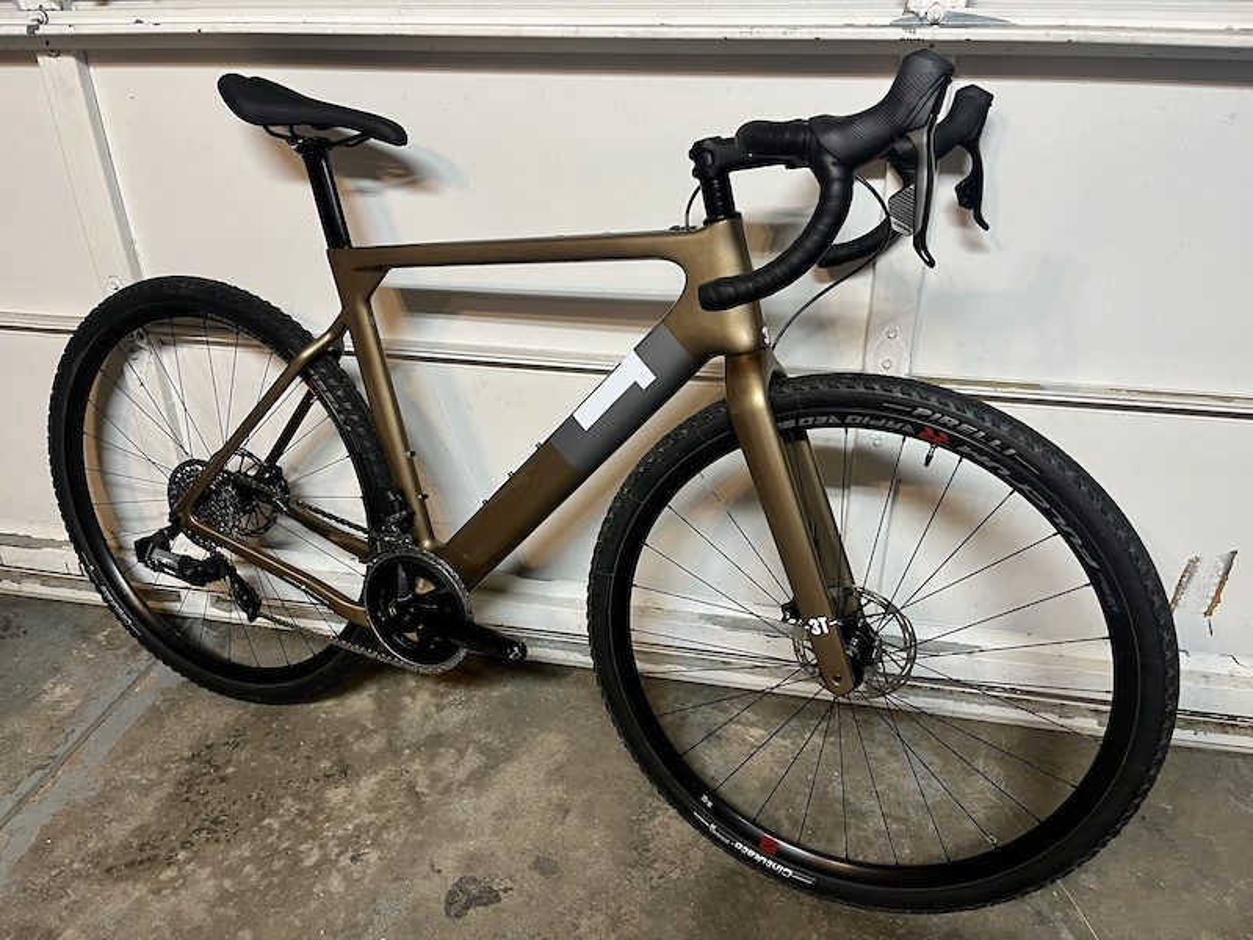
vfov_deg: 53.1
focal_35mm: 26
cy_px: 470
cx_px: 626
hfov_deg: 67.3
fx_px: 941
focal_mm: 5.1
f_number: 1.6
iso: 200
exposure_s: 1/60
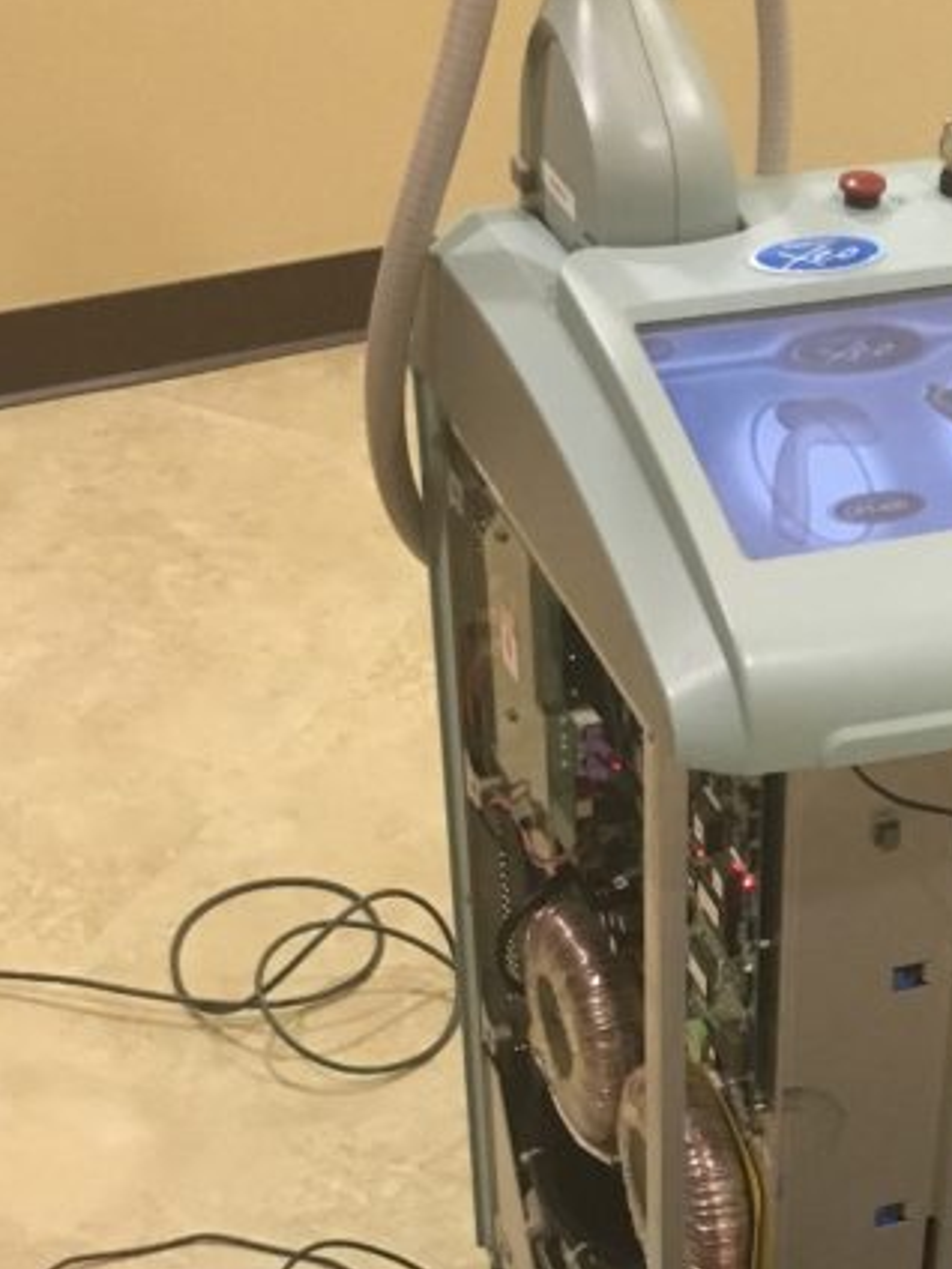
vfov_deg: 26.3
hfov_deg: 20.5
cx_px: 898
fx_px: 2567
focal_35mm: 70
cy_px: 1275
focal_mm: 4.15
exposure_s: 1/30
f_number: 2.2
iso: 200
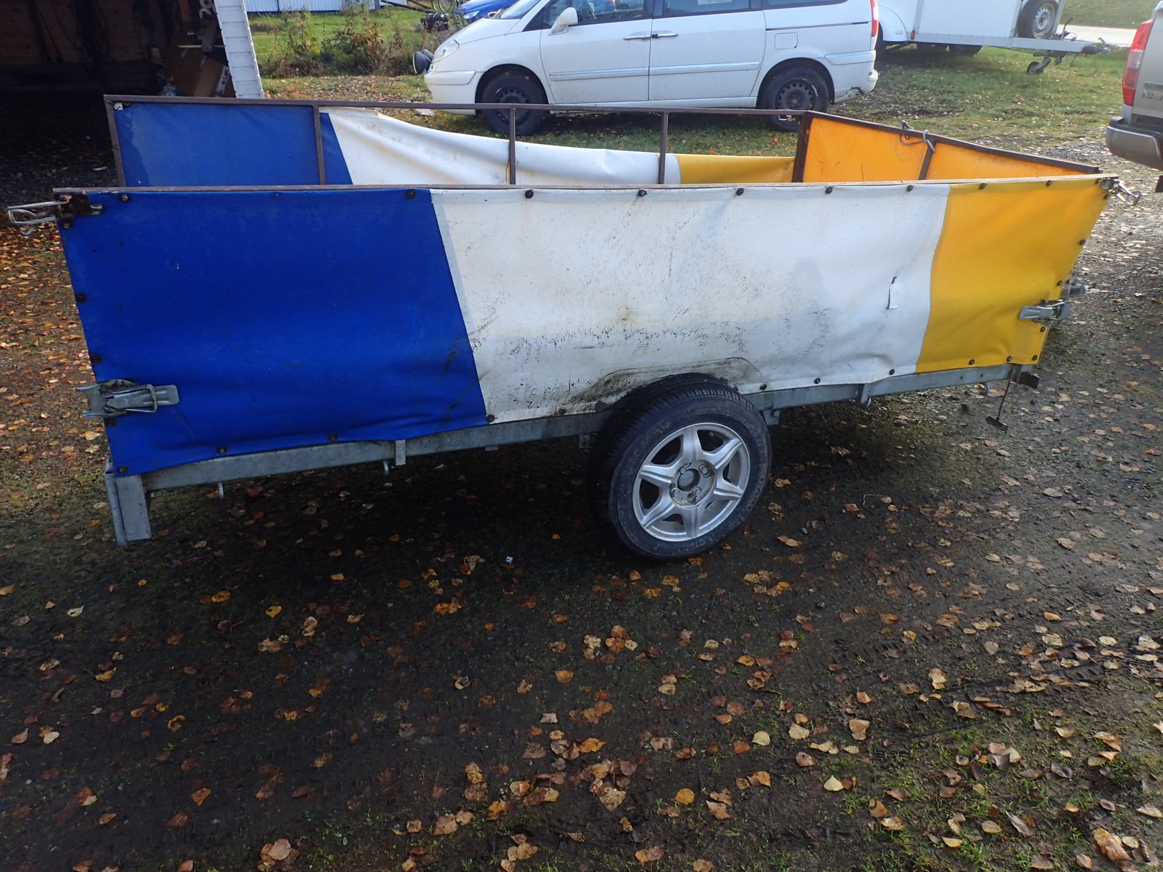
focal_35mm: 25
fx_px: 840
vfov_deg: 54.9
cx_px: 582
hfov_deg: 69.4
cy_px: 436
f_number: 2.8
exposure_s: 1/125
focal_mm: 4.5
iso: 100
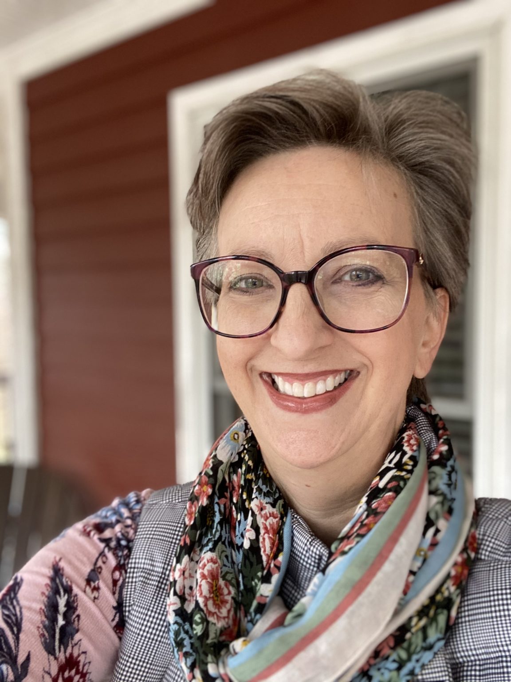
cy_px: 341
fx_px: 590
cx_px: 256
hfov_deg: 46.8
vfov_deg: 60.0
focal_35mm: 30
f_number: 2.2
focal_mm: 2.71
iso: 125
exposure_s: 1/60
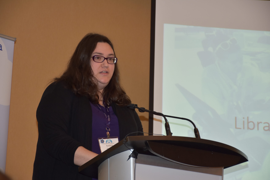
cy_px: 90
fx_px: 900
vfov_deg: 11.4
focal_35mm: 120
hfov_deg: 17.1
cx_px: 135
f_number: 5.3
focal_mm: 80
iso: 640
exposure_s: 1/60
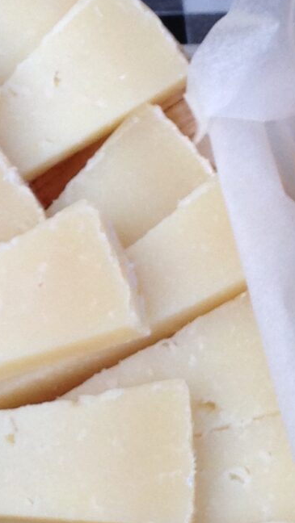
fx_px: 1973
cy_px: 317
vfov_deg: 15.1
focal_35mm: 142
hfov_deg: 8.5
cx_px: -70
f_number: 2.4
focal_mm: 4.12
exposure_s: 1/20
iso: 50
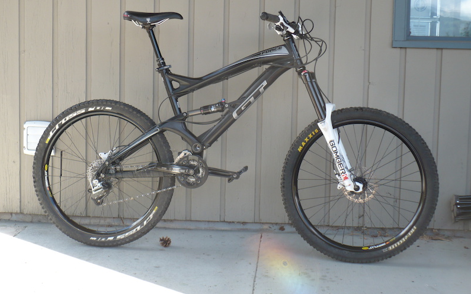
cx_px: 235
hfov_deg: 32.0
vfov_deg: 20.3
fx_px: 822
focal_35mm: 64
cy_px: 129
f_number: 3.1
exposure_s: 1/160
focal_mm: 9.9
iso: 100
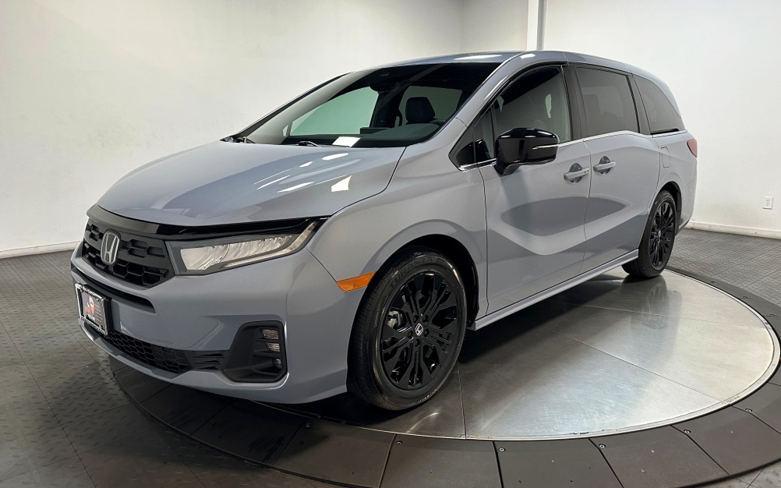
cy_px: 240
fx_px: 553
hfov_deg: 70.4
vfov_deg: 47.6
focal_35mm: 26
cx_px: 384
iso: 250
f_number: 1.78
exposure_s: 1/60
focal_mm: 6.86
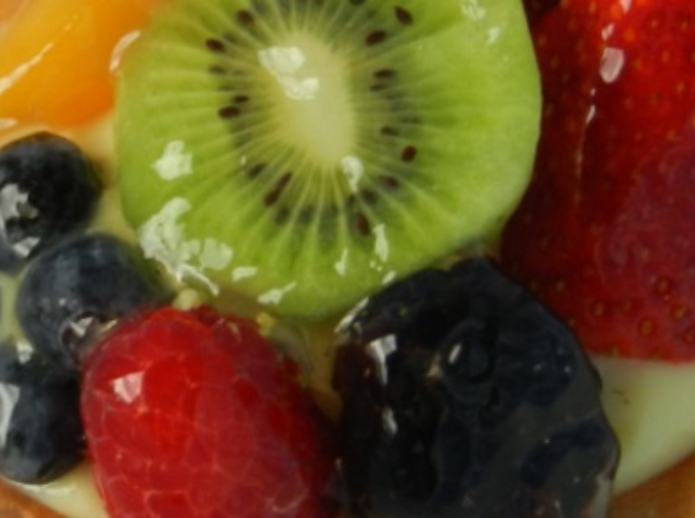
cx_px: 422
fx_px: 5010
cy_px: 181
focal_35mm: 250
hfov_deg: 7.9
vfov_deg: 5.9
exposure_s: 1/30
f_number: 5.1
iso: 220
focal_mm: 22.2
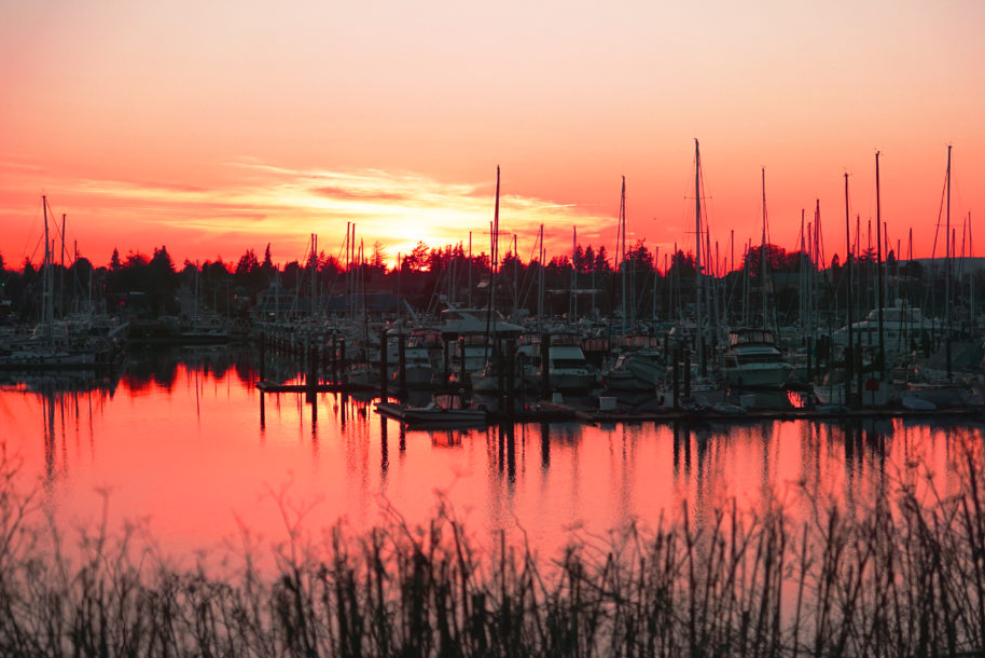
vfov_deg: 16.3
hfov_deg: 24.2
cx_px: 527
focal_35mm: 84
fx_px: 2299
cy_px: 318
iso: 100
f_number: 3.2
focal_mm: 50
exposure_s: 1/400
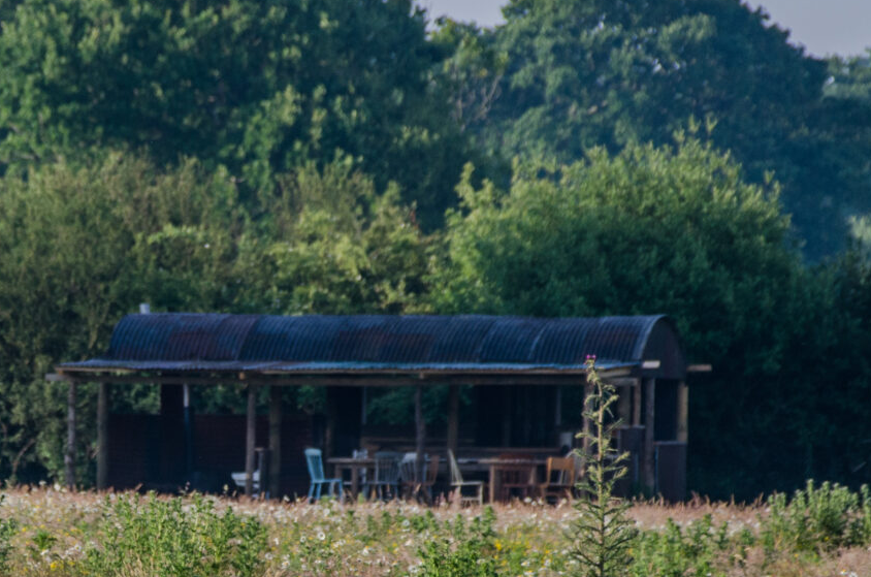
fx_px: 17577
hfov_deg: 2.8
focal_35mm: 728
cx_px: 133
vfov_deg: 1.9
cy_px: 412
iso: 200
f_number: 6.3
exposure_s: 1/500
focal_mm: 200
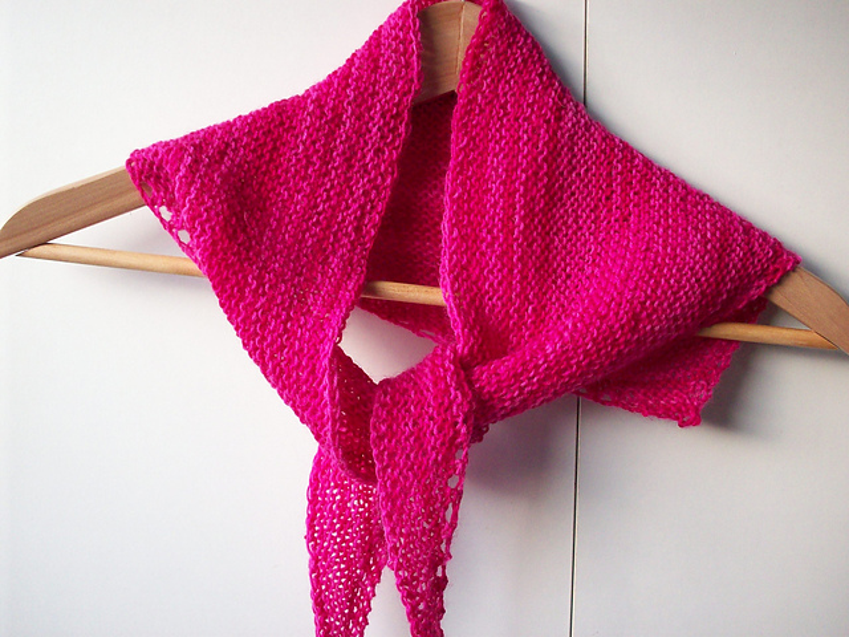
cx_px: 424
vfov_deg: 38.7
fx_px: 907
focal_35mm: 37
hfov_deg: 50.1
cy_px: 318
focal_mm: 6.2
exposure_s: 1/74.1
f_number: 2.8
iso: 160
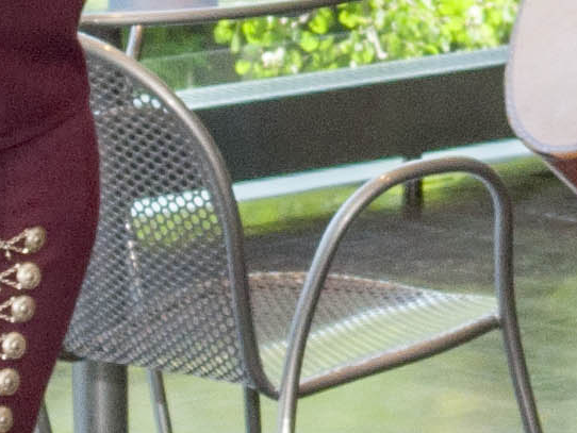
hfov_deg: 6.2
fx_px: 5320
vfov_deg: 4.6
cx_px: 670
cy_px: -179
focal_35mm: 319
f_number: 6.3
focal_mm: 28
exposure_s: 1/200
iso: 250
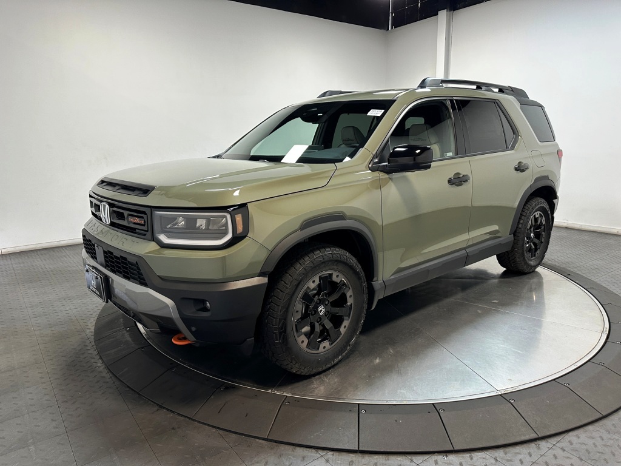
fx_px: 431
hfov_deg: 71.6
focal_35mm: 24
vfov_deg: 56.8
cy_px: 233
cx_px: 310
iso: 320
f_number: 1.78
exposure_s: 1/60
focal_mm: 6.86
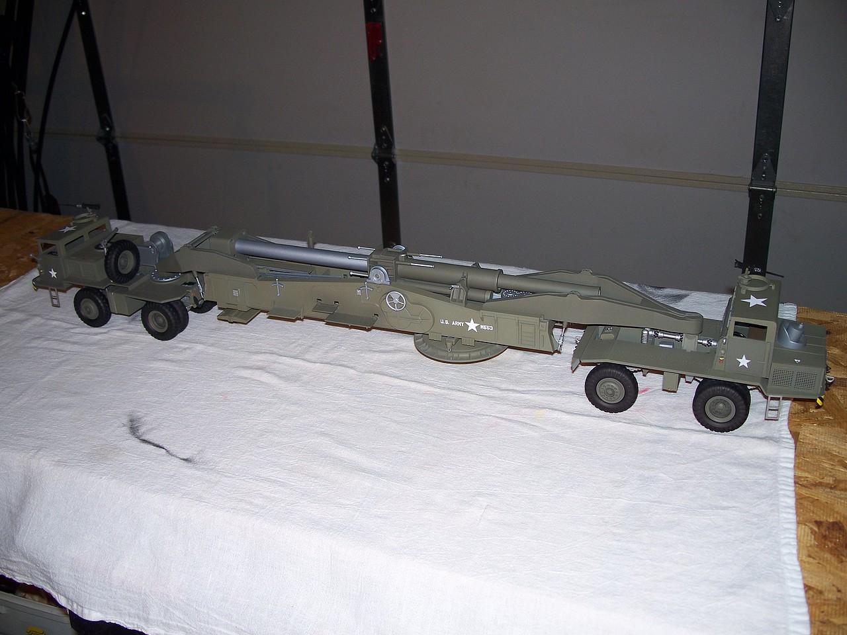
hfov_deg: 50.1
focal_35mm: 37
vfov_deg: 38.7
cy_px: 318
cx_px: 424
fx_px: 905
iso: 80
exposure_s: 1/60
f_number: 2.8
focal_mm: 7.8
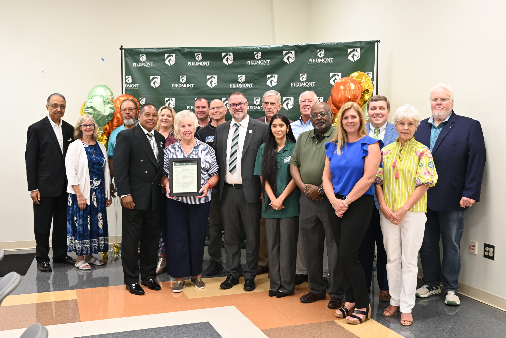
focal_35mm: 36
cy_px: 169
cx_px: 253
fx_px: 506
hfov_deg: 53.1
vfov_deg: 36.9
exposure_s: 1/125
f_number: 2.8
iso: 1250
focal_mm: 24
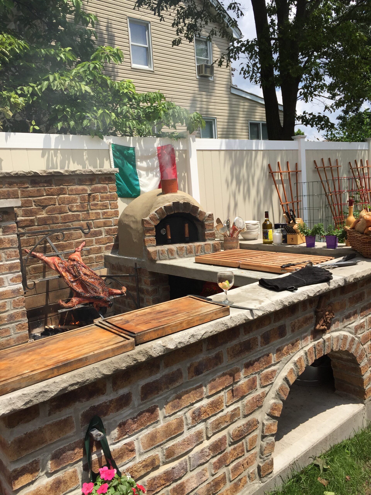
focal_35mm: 29
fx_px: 414
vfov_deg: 61.7
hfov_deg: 48.2
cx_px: 186
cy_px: 248
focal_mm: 4.15
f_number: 2.2
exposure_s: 1/2198
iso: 32
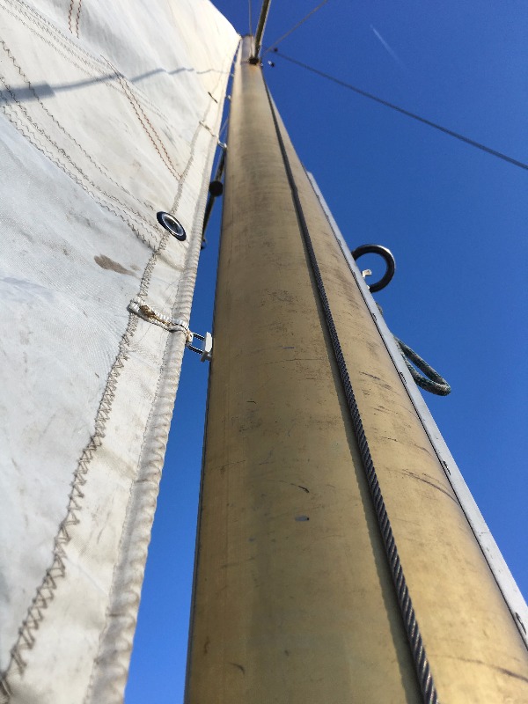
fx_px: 590
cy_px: 352
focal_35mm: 29
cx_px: 264
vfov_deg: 61.7
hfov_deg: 48.2
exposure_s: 1/950
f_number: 2.2
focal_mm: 4.15
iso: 25
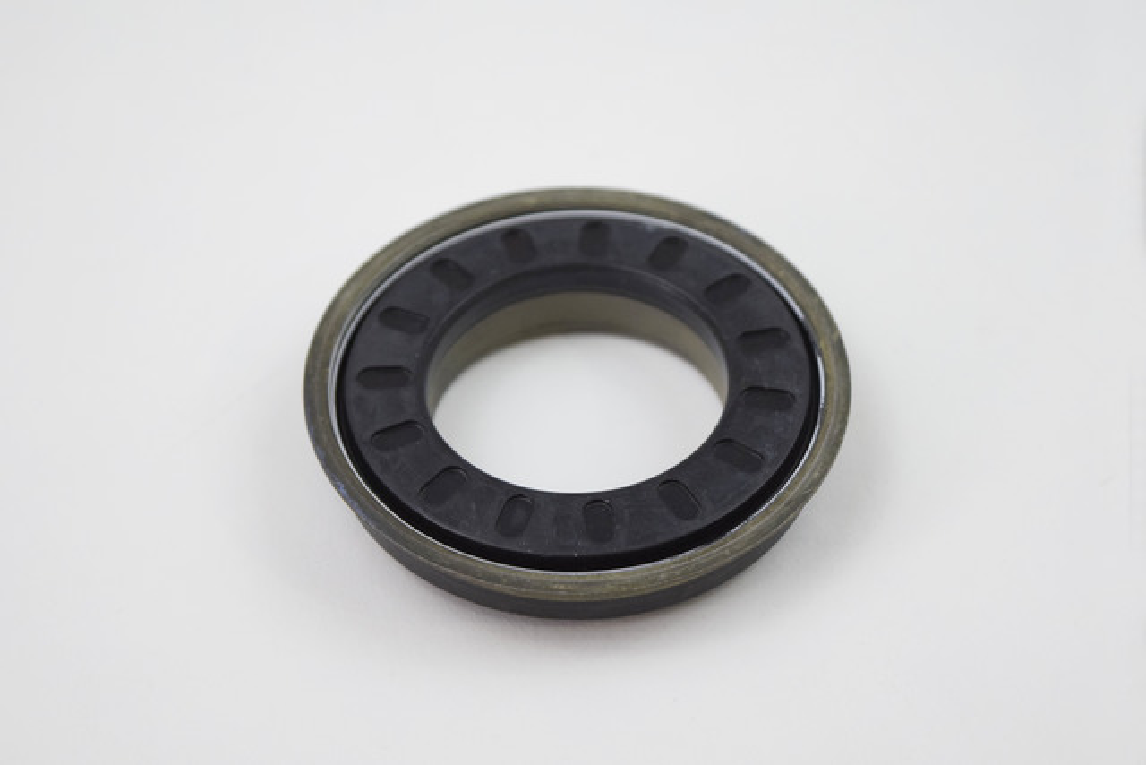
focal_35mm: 78
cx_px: 573
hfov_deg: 26.0
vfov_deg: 17.5
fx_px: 2483
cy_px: 382
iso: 1800
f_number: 5.6
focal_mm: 52
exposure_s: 1/60
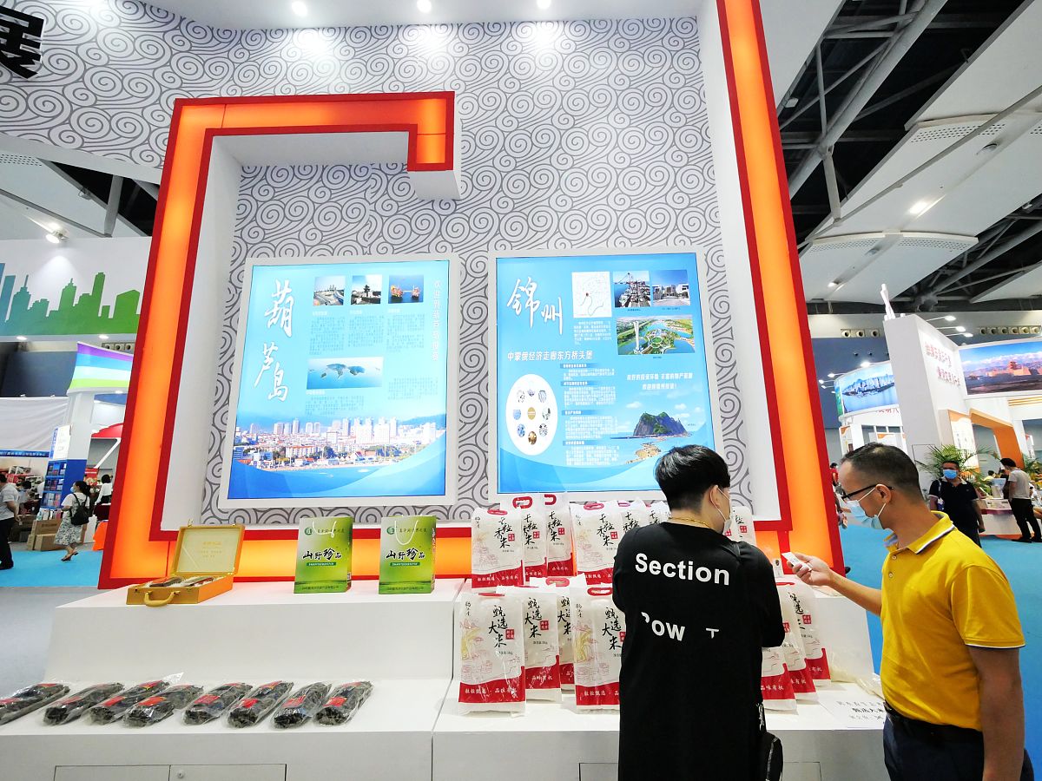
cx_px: 521
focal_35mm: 14
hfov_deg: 102.1
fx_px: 421
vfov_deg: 85.7
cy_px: 390
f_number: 4
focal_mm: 7
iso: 3200
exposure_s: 1/320
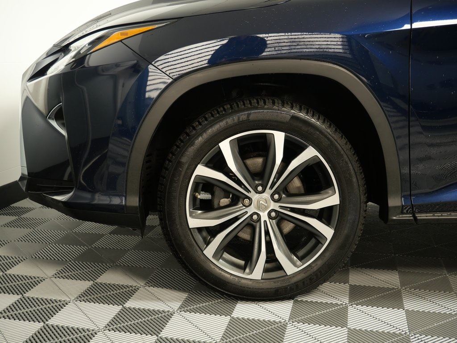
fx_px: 581
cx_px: 228
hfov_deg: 42.9
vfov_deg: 32.9
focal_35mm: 44
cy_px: 172
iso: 400
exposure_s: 1/200
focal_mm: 22
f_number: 4.5
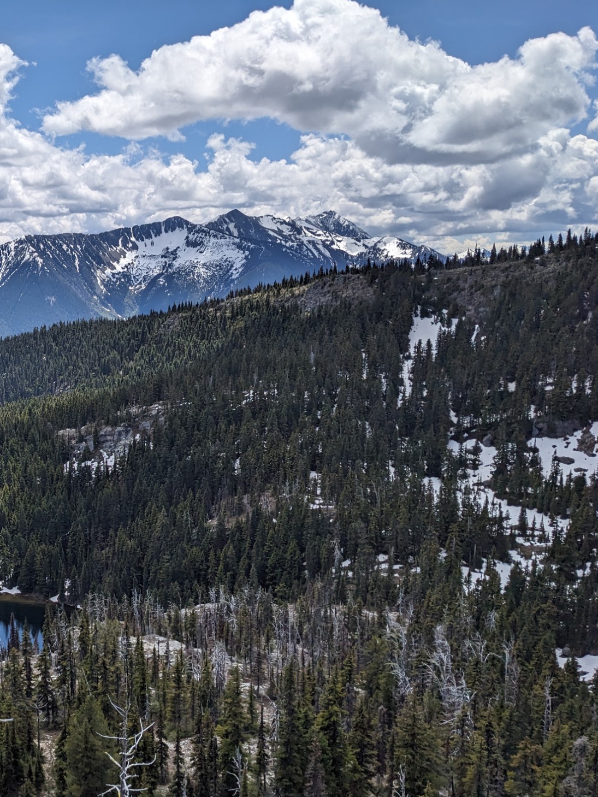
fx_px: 852
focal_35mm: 37
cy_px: 409
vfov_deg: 50.1
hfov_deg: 36.6
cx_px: 78
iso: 73
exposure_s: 1/7812
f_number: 1.73
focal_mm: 4.38
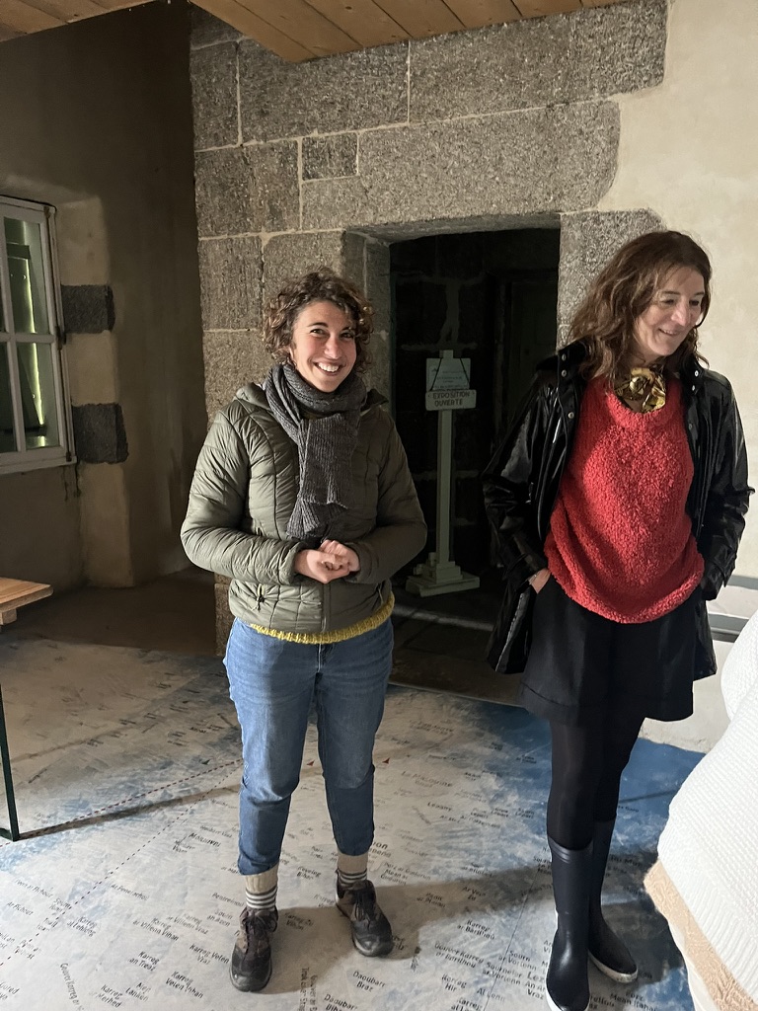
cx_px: 379
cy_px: 506
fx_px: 759
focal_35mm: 26
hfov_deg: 53.1
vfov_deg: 67.3
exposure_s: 1/30
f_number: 1.6
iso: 800
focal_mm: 5.1
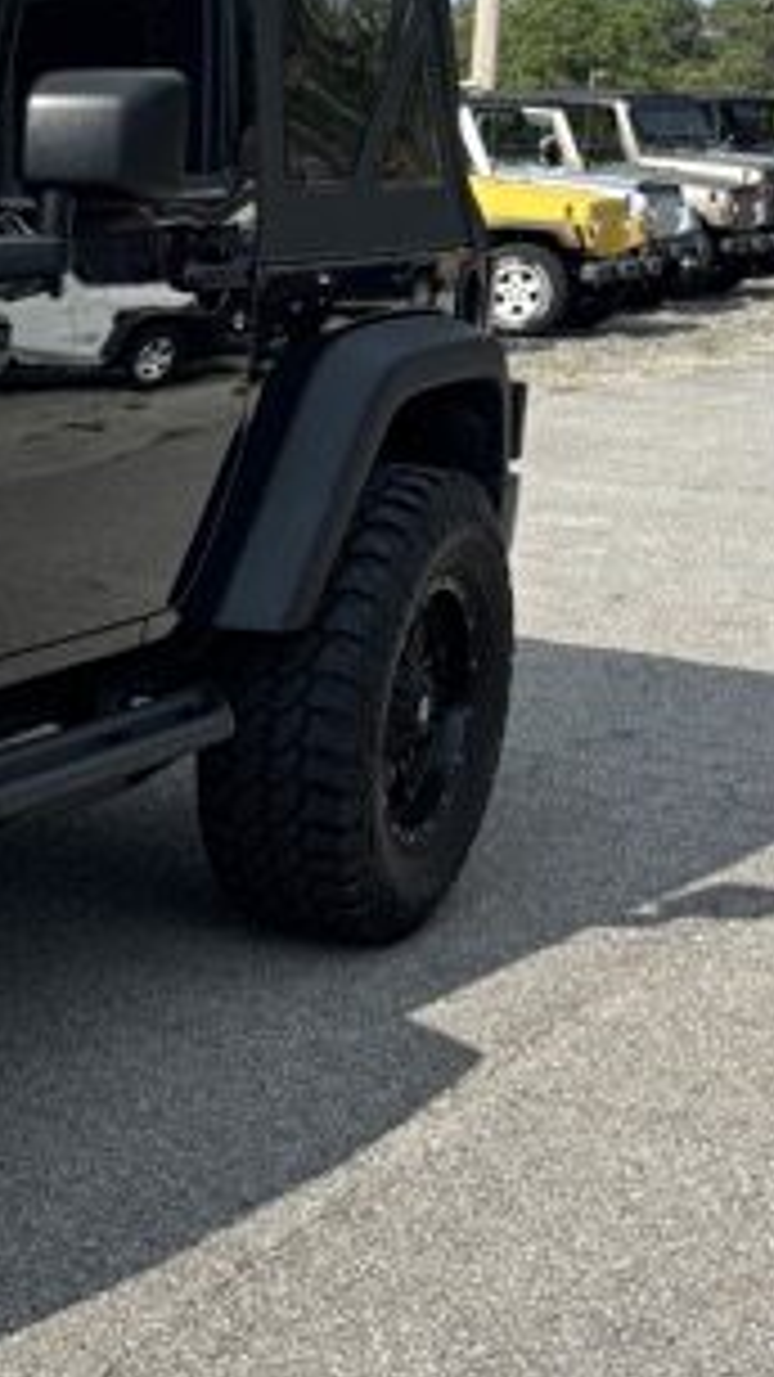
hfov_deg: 14.9
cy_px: 630
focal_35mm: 74
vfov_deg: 28.6
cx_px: -454
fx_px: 2701
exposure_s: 1/2710
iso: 50
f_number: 1.6
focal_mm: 5.96
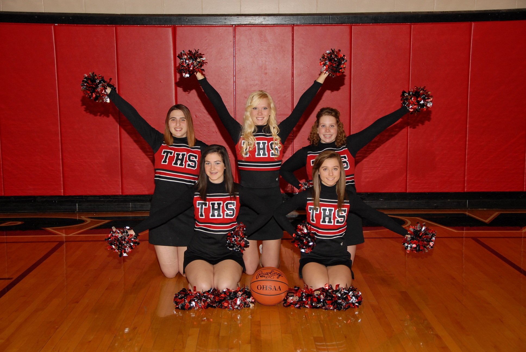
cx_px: 263
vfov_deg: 26.6
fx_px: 746
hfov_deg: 38.8
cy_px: 176
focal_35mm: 51
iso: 400
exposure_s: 1/100
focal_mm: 34
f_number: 4.2
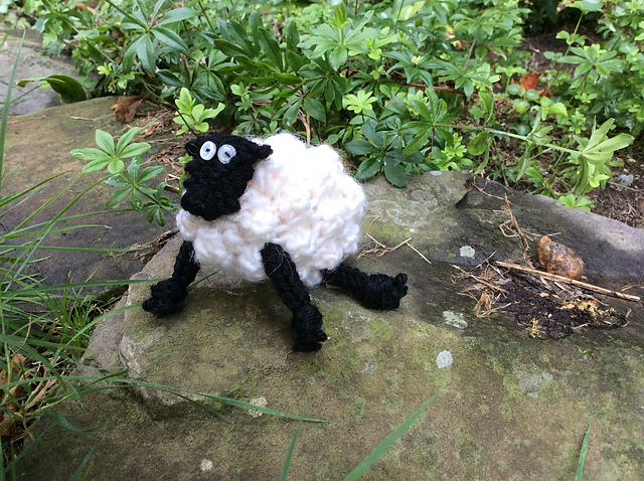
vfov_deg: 44.1
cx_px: 322
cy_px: 240
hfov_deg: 56.9
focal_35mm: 32
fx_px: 594
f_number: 2.4
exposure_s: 1/120
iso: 40
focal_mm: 3.3
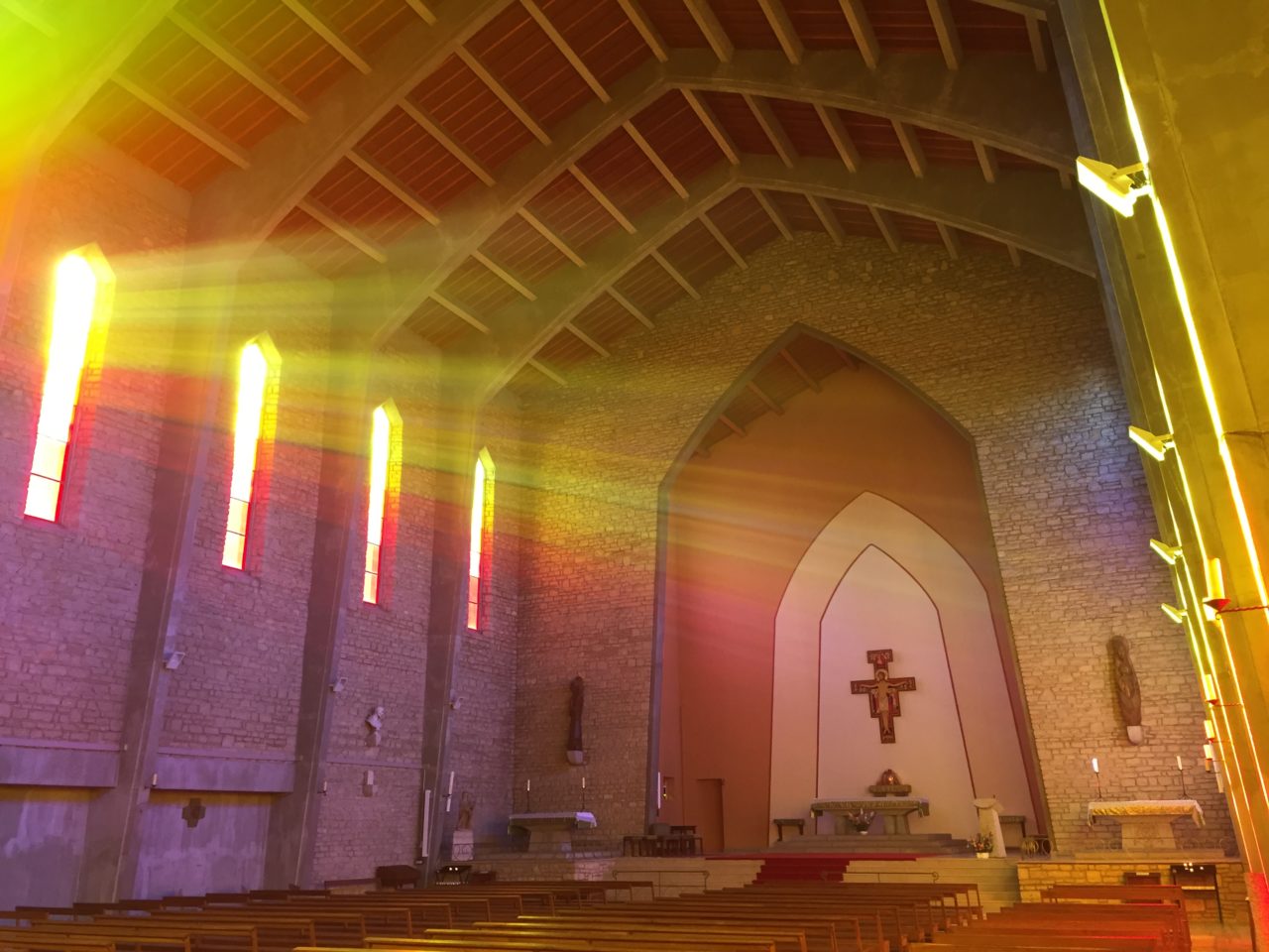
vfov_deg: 48.2
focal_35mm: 29
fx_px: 1063
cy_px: 476
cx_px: 634
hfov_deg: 61.7
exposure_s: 1/33
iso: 125
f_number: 2.2
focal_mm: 4.15
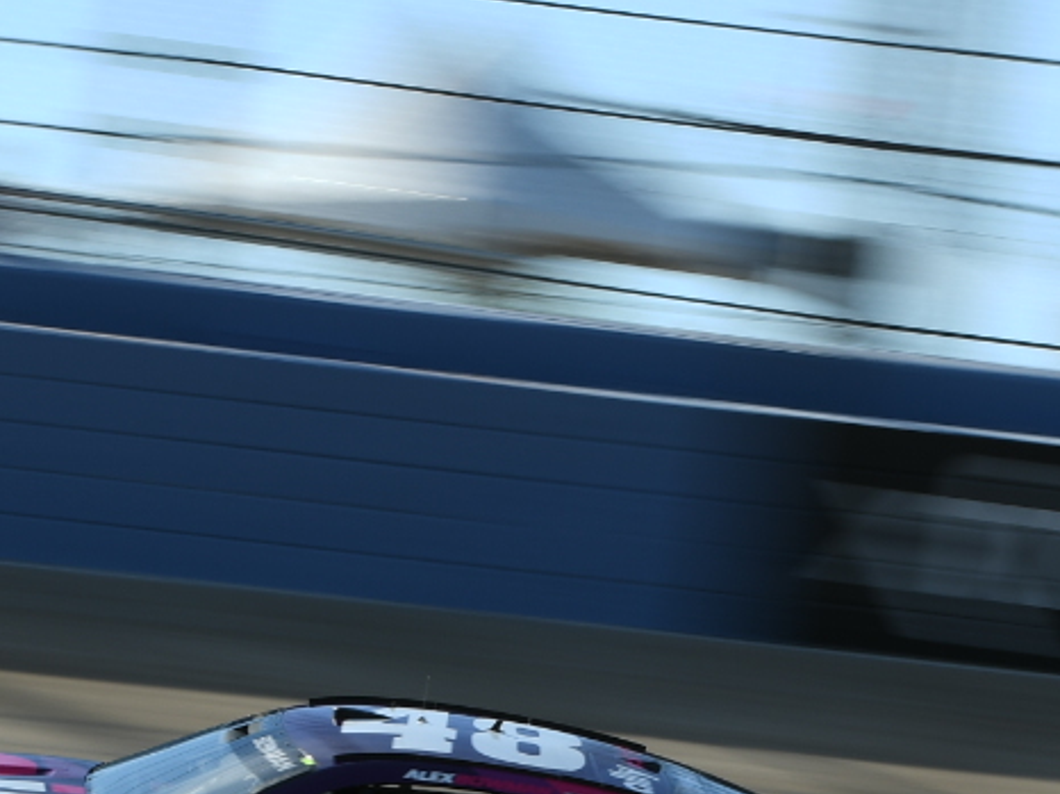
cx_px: 419
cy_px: 1208
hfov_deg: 5.6
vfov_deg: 4.2
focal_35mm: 351
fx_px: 10743
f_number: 13
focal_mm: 70
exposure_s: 1/100
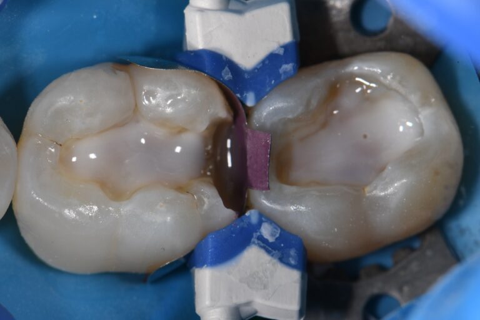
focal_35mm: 157
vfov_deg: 8.7
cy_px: 160
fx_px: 2092
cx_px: 240
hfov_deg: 13.1
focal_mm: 105
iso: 200
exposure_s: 1/200
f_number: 32
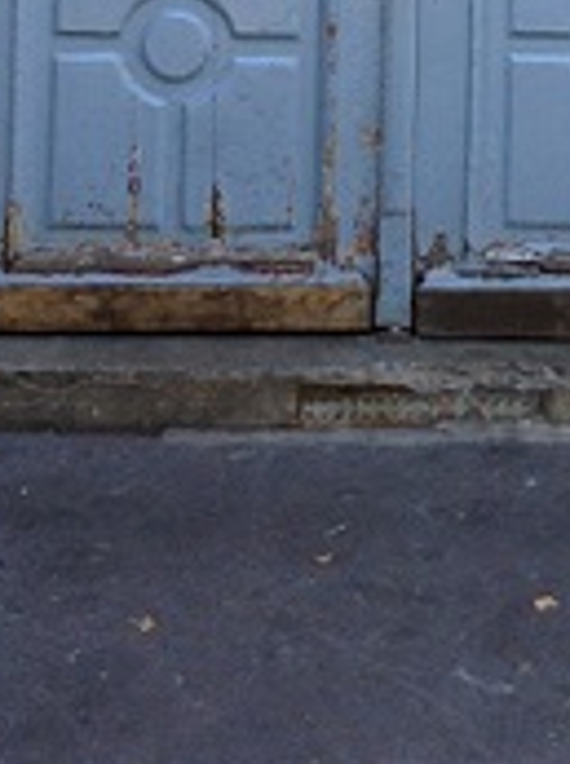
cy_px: -422
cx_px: 466
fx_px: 2622
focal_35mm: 119
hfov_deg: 12.3
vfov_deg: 15.2
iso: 32
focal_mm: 3.3
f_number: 2.4
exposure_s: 1/60
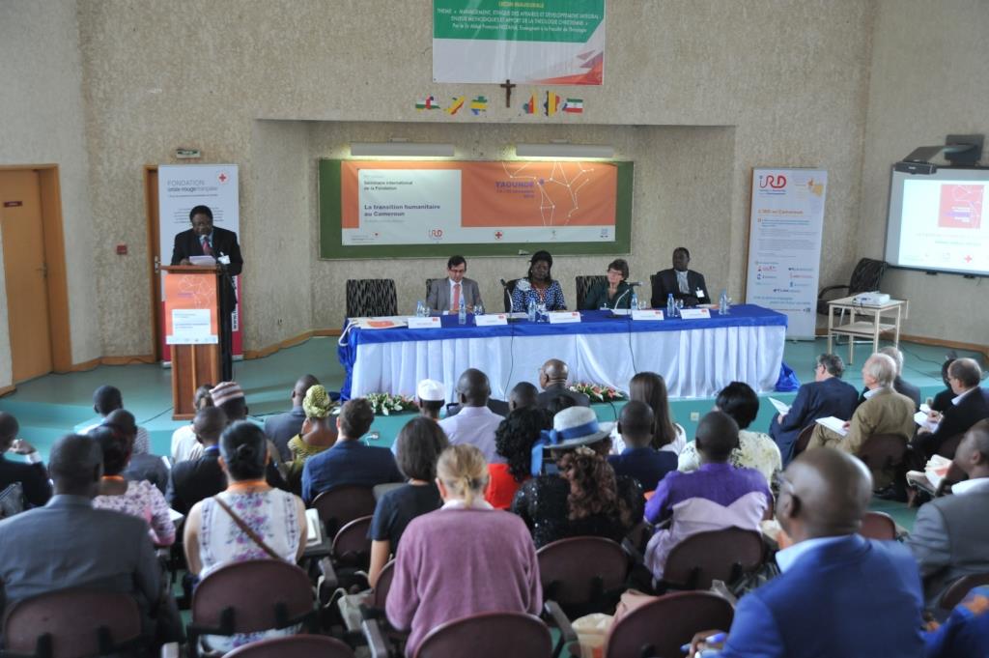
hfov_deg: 48.5
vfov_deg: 33.3
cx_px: 494
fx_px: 1098
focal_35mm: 40
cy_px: 329
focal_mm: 40
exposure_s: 1/320
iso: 2000
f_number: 4.5
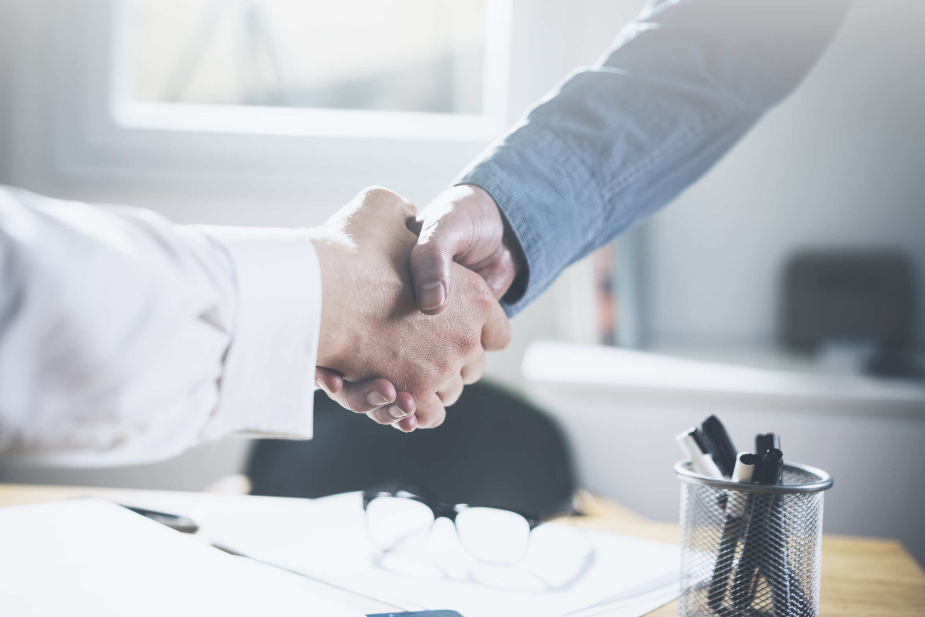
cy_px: 308
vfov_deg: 24.6
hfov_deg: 36.2
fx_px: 1413
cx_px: 462
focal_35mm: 55
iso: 50
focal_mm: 55
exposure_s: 1/125
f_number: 2.5
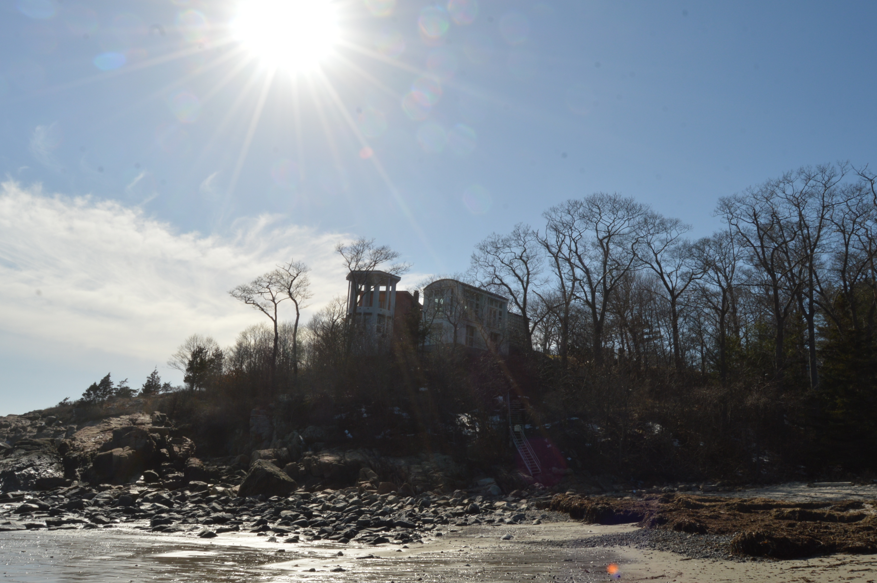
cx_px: 440
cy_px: 293
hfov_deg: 65.5
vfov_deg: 46.3
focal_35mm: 28
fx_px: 682
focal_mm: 18
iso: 200
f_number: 22
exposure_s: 1/200
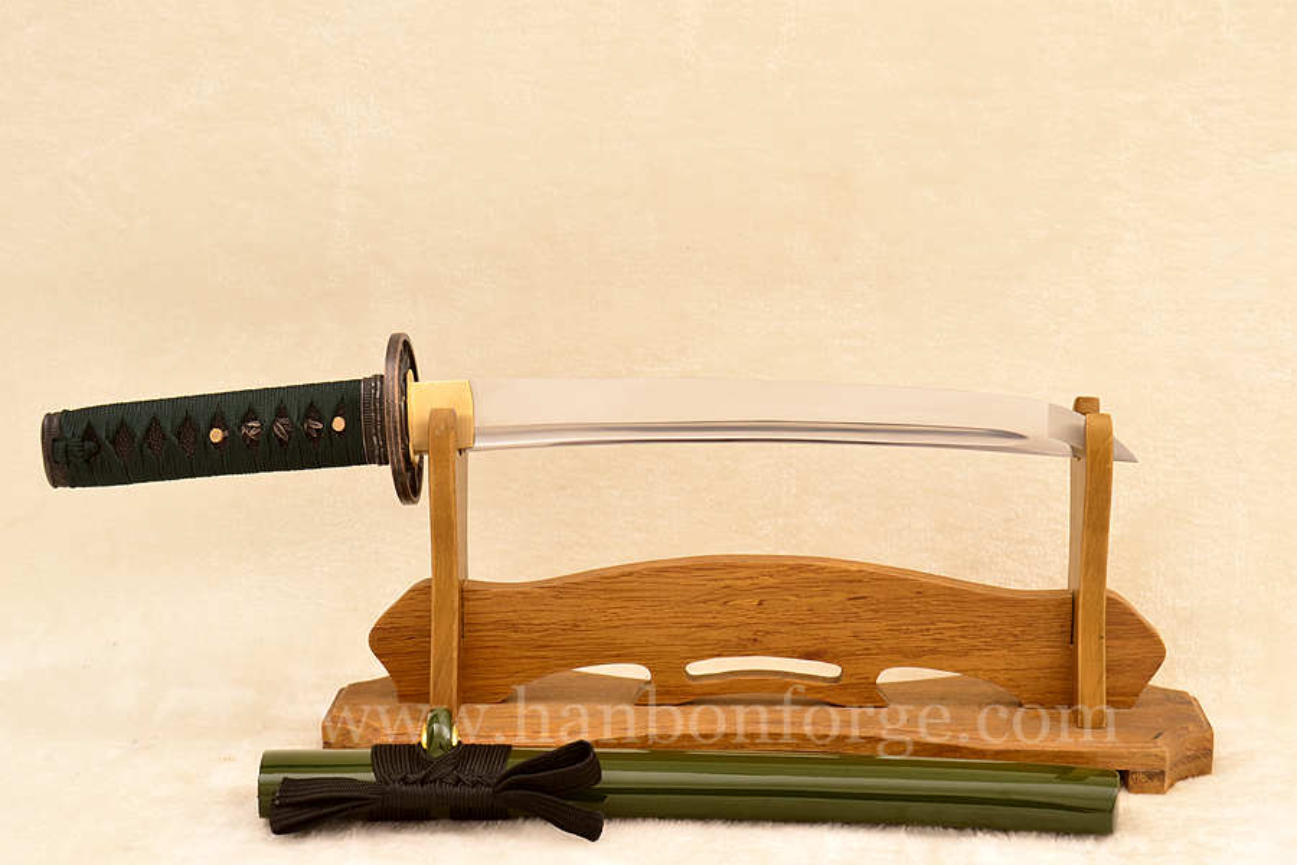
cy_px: 432
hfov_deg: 30.5
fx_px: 2378
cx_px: 648
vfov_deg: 20.6
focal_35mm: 66
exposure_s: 1/80
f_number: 10
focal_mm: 44
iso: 200
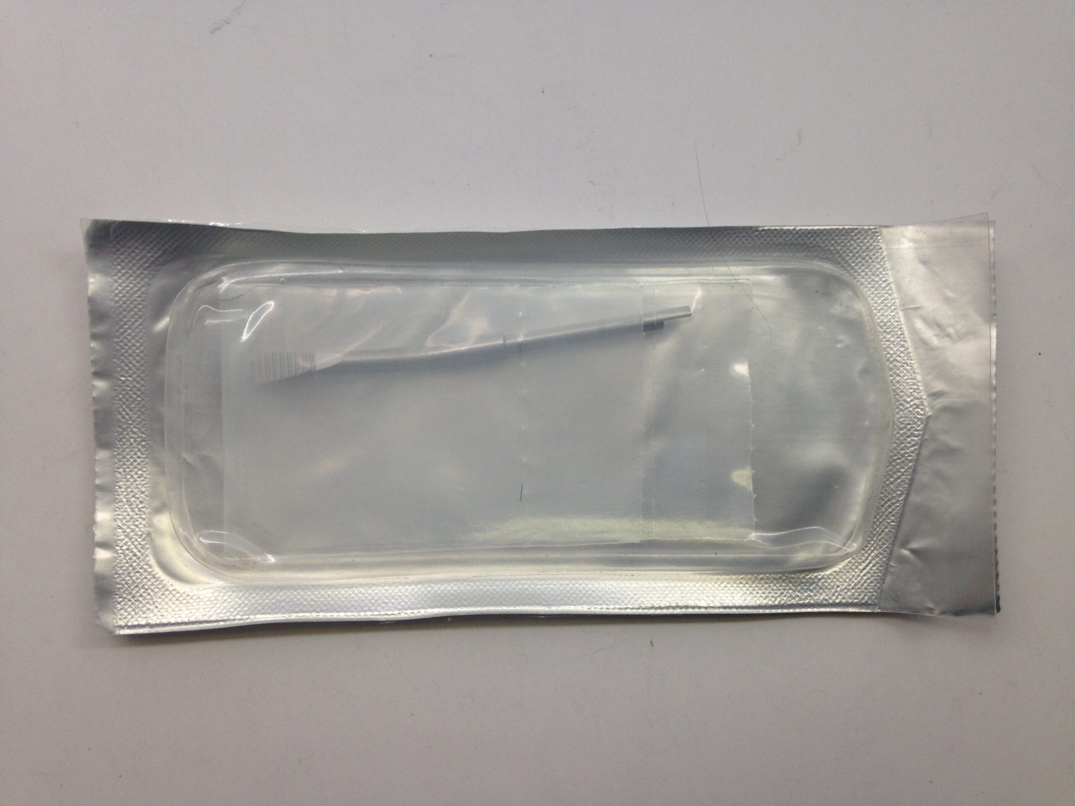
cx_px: 538
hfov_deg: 55.4
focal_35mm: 33
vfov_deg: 42.9
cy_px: 403
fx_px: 1025
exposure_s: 1/60
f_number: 2.4
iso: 50
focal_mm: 4.12
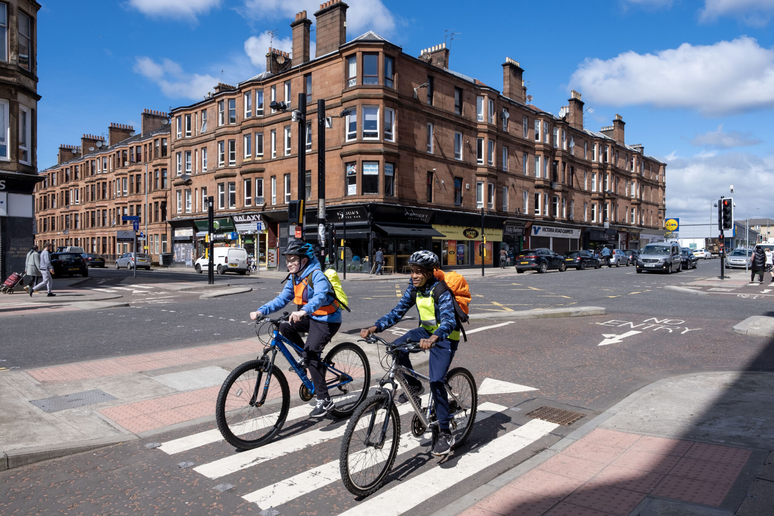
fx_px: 559
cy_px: 258
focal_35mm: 26
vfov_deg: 49.5
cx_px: 387
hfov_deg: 69.4
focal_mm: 17
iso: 400
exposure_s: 1/800
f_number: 7.1
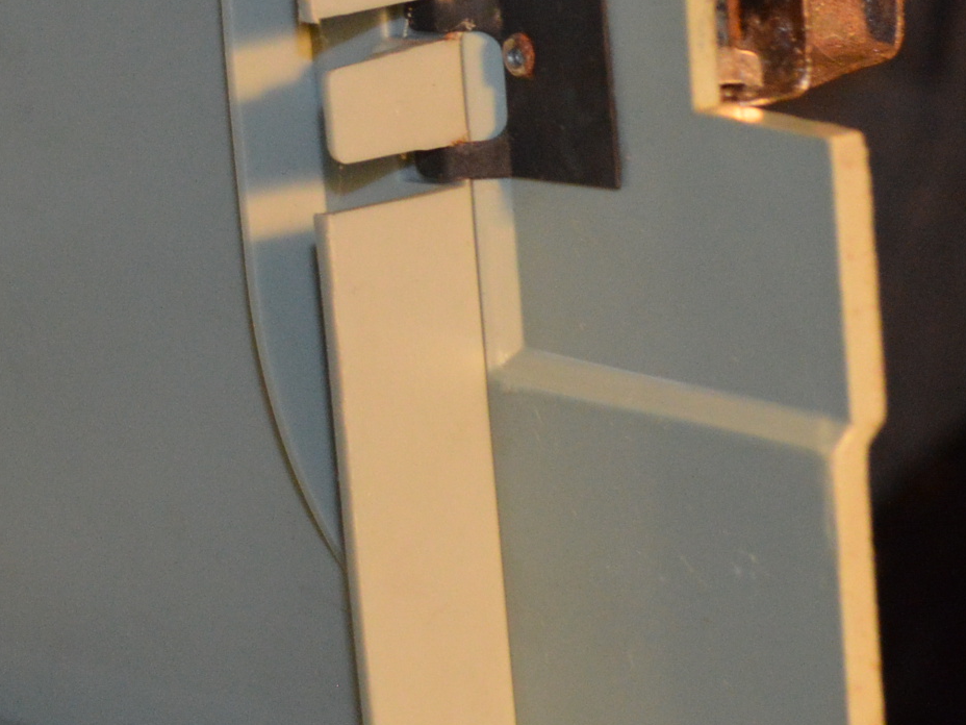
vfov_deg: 9.0
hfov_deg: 11.9
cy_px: -12
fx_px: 4564
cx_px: -119
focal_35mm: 164
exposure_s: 1/60
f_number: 5
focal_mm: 35
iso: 1250
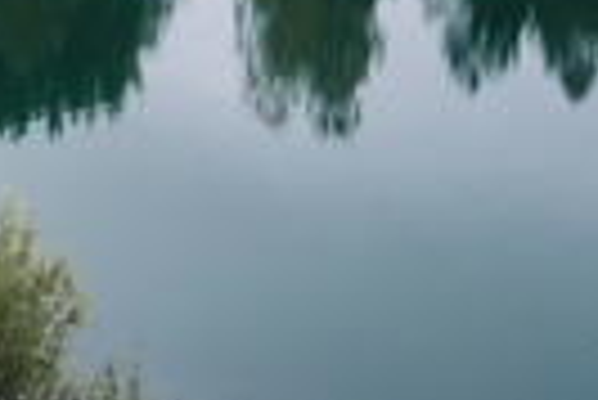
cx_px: -432
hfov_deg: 9.0
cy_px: -443
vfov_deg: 6.0
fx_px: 3675
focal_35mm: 221
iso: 160
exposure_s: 1/320
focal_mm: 50
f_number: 1.8
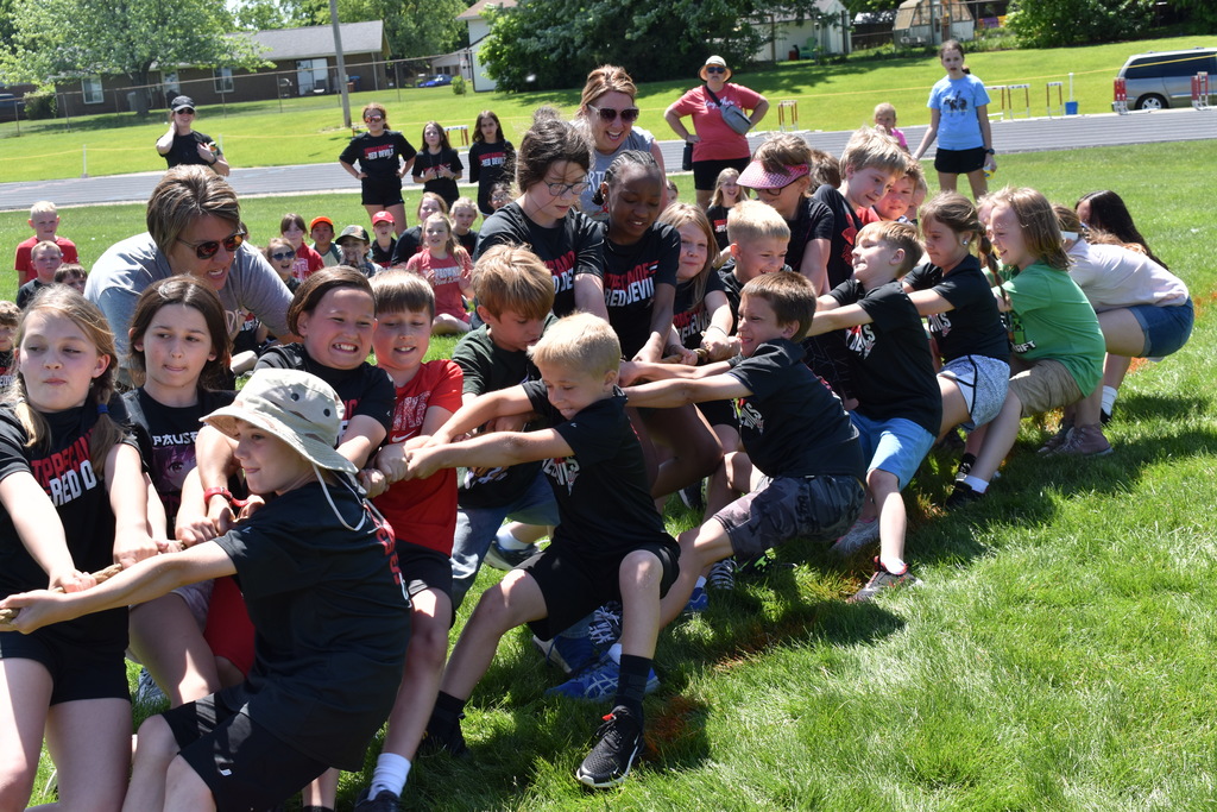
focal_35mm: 52
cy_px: 406
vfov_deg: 25.8
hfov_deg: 37.8
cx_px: 608
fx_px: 1775
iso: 140
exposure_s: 1/250
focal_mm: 35
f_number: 8
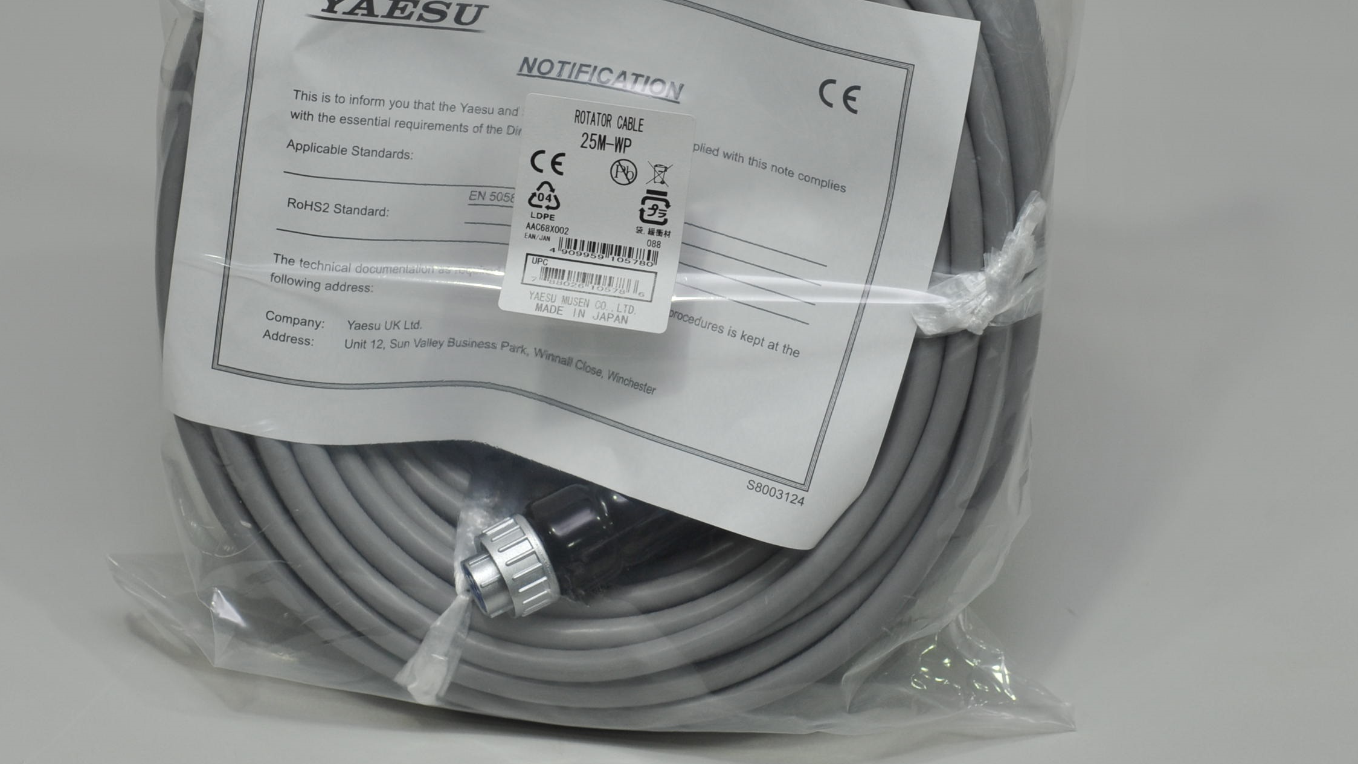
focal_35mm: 89
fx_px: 3204
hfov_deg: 23.9
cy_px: 146
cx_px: 614
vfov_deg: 13.5
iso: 800
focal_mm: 60
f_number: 7.1
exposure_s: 1/60
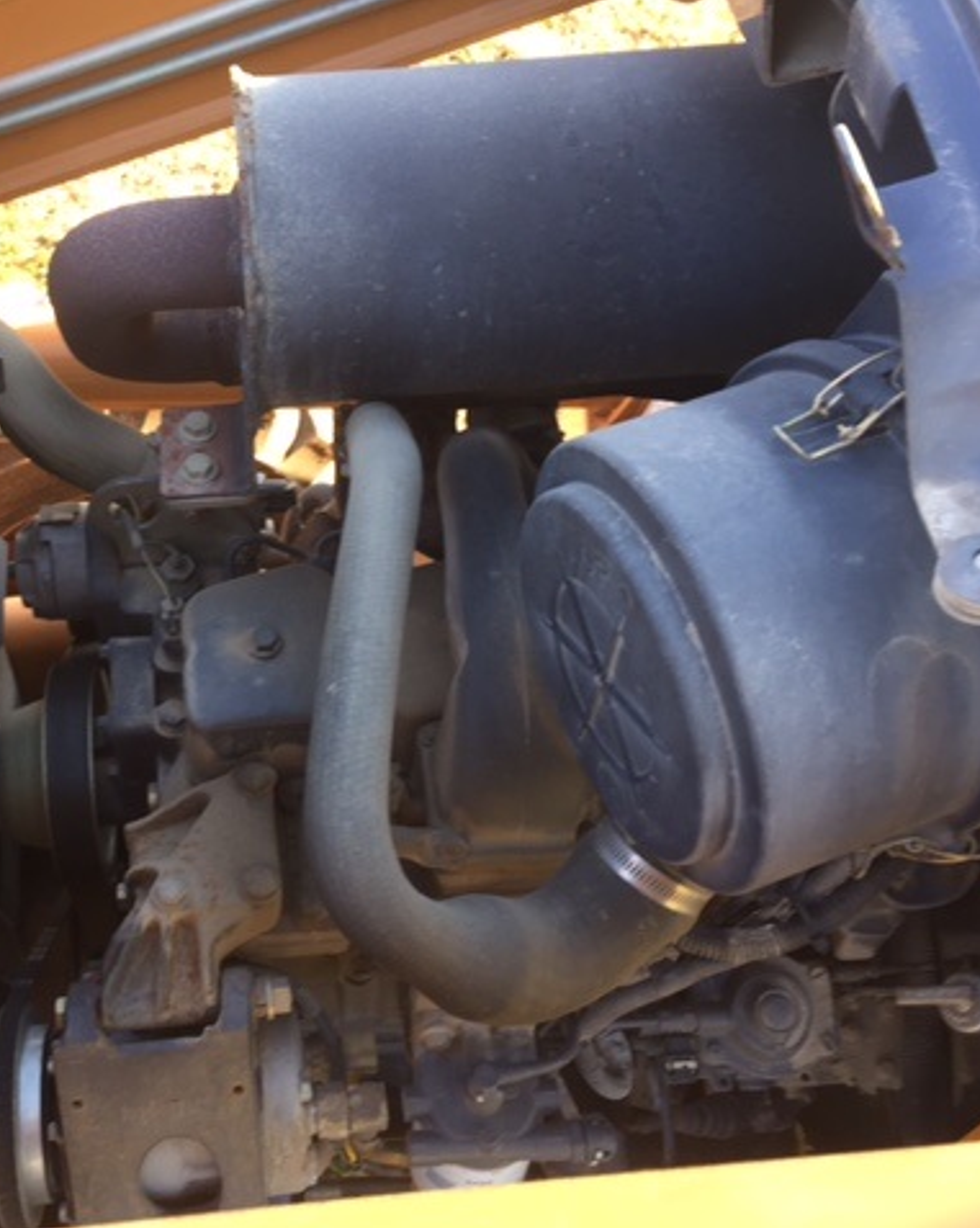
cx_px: 247
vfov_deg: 48.0
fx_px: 1379
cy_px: 613
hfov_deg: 38.1
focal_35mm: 38
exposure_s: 1/60
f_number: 2.2
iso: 32
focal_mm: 4.15
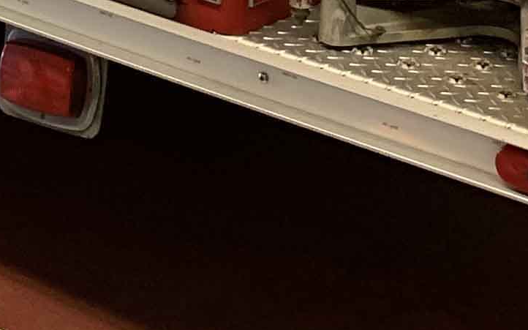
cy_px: -627
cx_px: -171
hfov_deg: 13.1
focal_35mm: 154
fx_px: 2216
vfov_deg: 7.6
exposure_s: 1/60
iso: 160
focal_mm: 4.25
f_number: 1.8
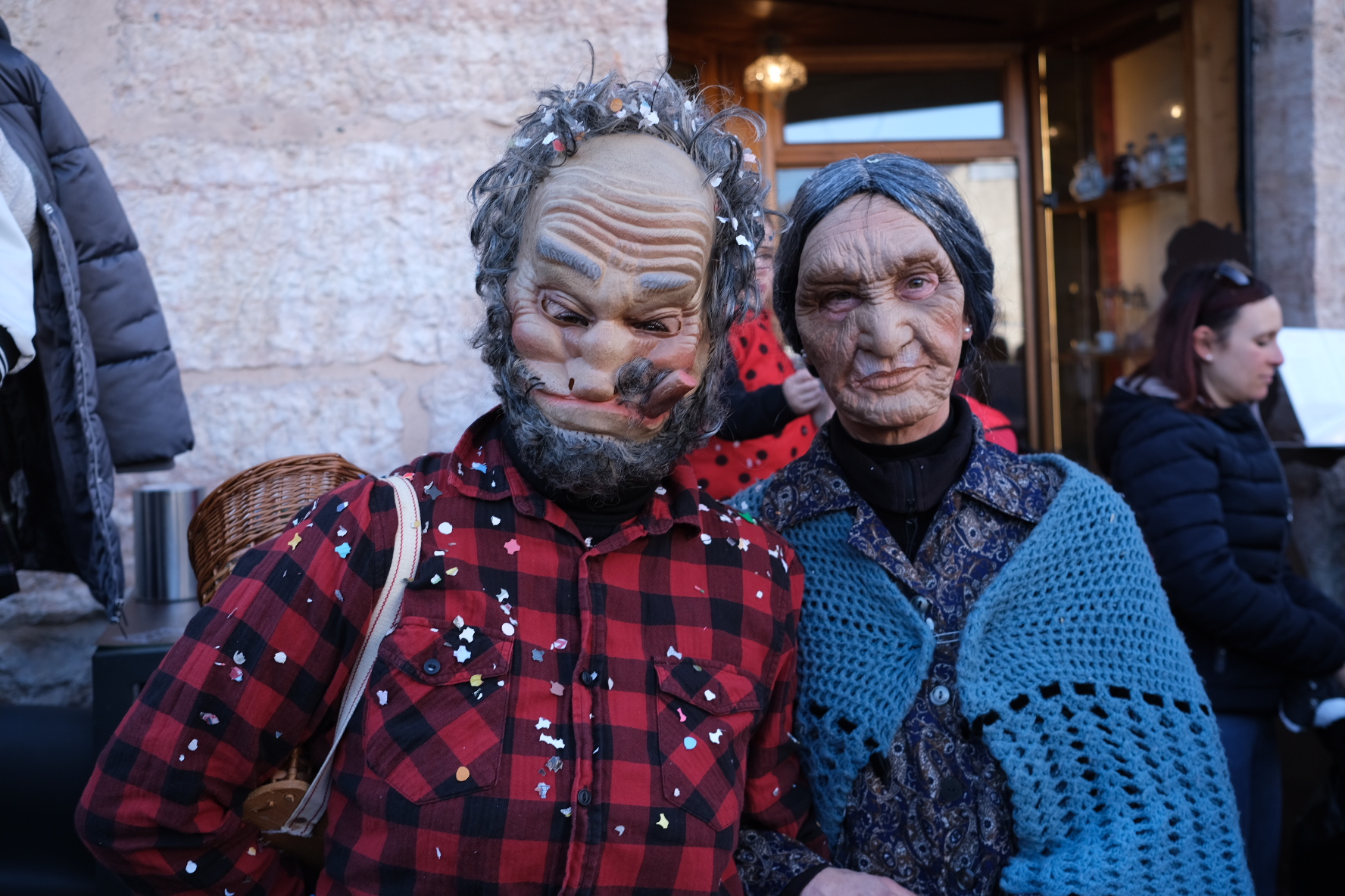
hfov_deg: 54.4
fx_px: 1308
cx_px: 672
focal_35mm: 35
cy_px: 448
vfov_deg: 37.9
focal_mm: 23
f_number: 3.2
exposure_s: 1/200
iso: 200
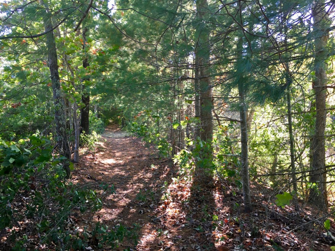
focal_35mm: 29
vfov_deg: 48.2
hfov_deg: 61.6
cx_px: 168
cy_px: 126
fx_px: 281
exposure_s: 1/40
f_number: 2.2
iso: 25
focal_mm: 4.15
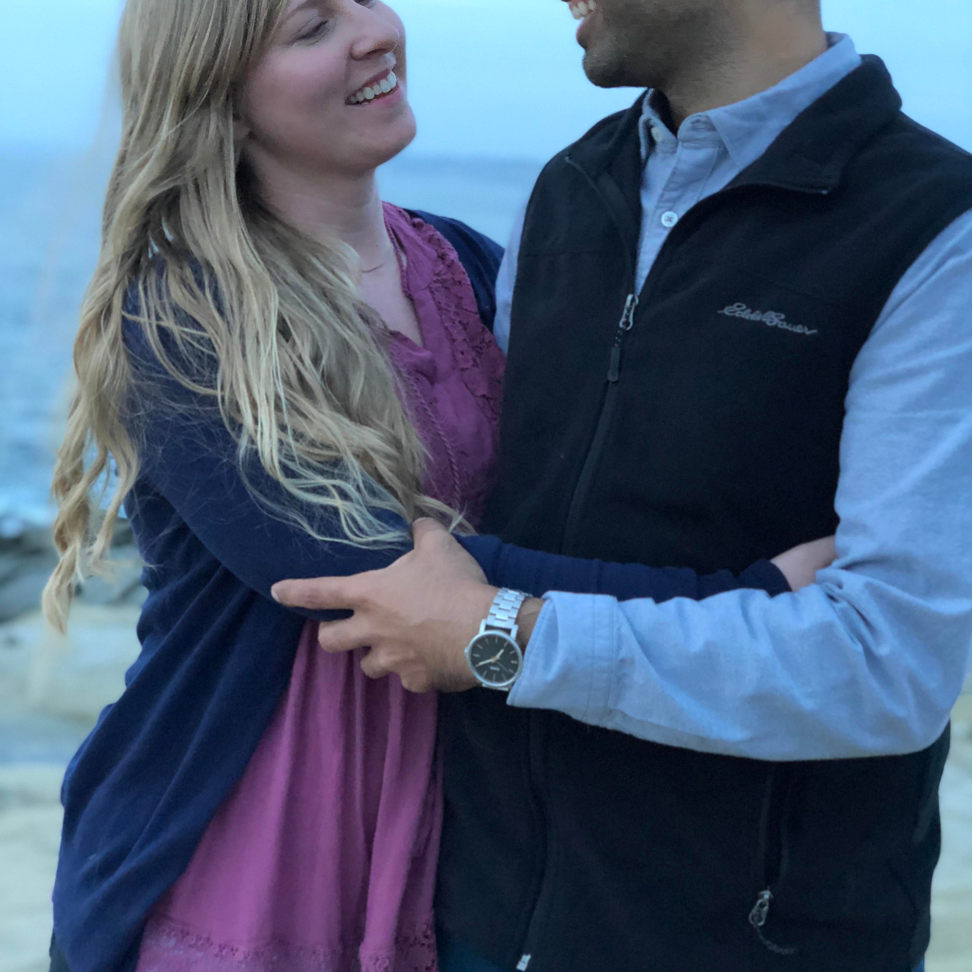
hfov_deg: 27.7
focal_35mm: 62
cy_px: 333
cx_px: 486
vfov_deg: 27.6
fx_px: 1970
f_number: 2.4
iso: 125
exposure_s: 1/24
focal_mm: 6
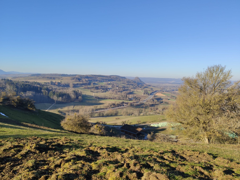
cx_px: 120
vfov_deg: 53.1
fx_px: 180
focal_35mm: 26
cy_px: 90
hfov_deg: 67.3
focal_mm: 4.75
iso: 112
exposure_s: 1/1415
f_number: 1.75
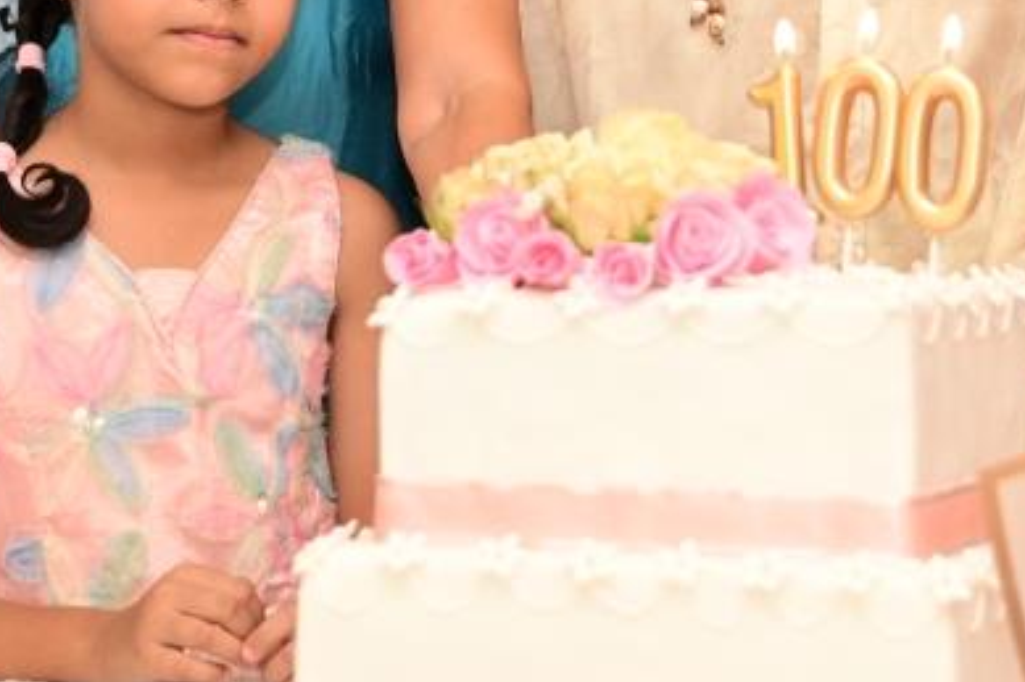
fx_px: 4639
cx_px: 764
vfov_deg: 8.3
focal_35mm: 163
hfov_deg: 12.6
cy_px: -167
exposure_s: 1/200
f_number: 5.6
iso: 2000
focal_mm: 62
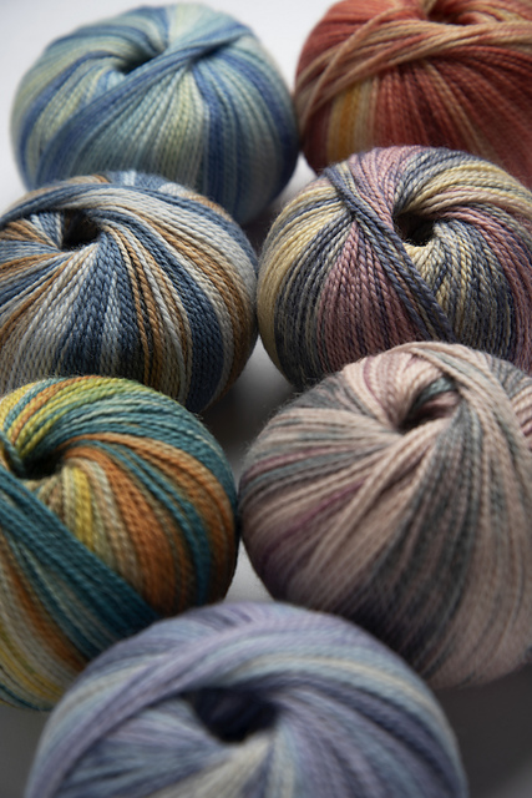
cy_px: 399
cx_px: 266
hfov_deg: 16.1
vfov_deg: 23.9
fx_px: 1883
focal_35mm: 85
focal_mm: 85
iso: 100
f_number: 6.3
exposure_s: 1/200
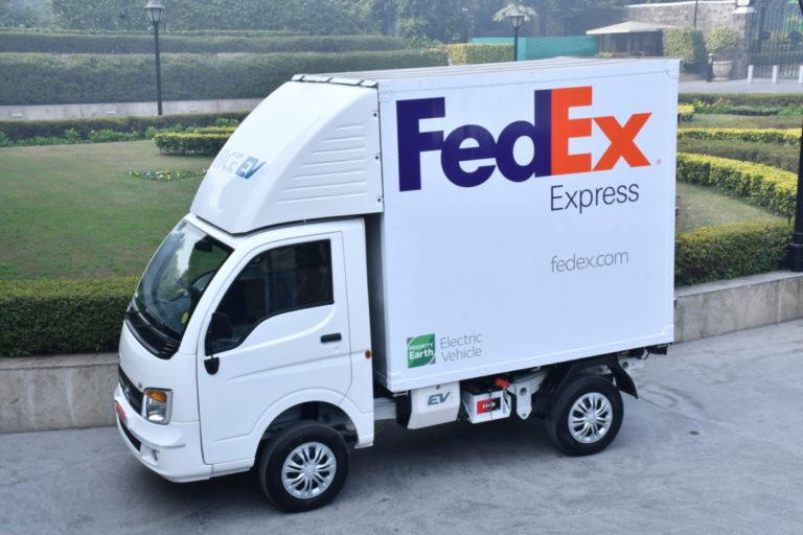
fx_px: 1137
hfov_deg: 38.9
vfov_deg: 26.5
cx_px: 402
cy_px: 268
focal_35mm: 51
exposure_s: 1/125
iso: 500
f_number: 18
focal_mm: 34
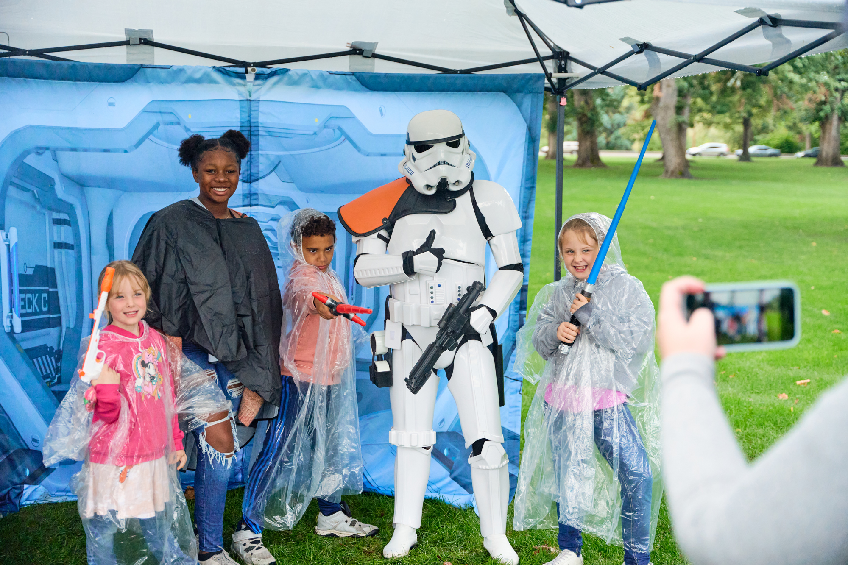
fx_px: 1147
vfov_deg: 27.7
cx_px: 424
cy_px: 282
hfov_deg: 40.6
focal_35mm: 49
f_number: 2.8
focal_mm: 48.7
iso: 3200
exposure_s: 1/2500
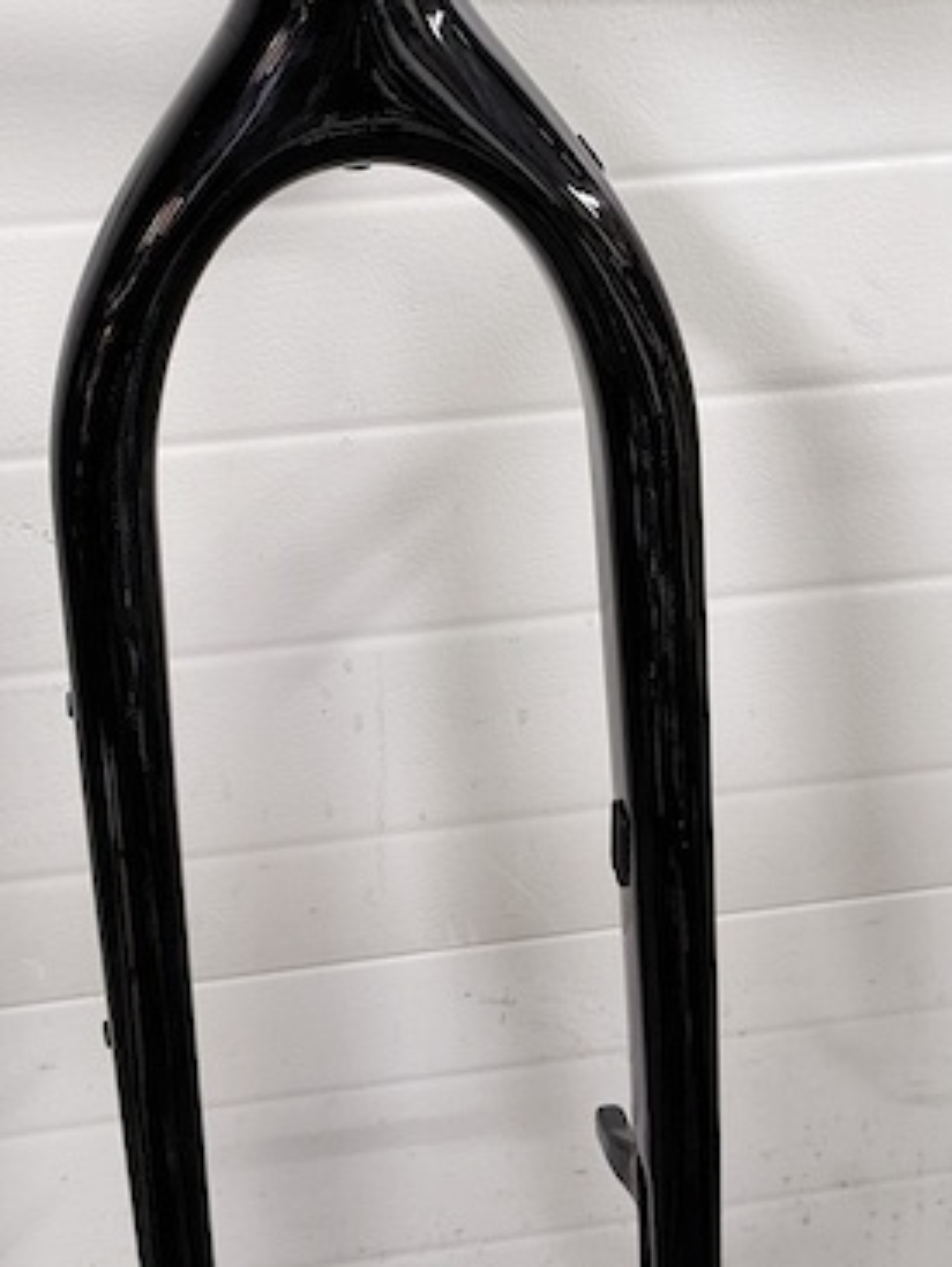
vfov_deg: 32.1
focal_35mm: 59
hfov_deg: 24.8
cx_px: 402
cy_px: 322
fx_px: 2161
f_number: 1.73
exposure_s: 1/40
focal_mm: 4.38
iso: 508
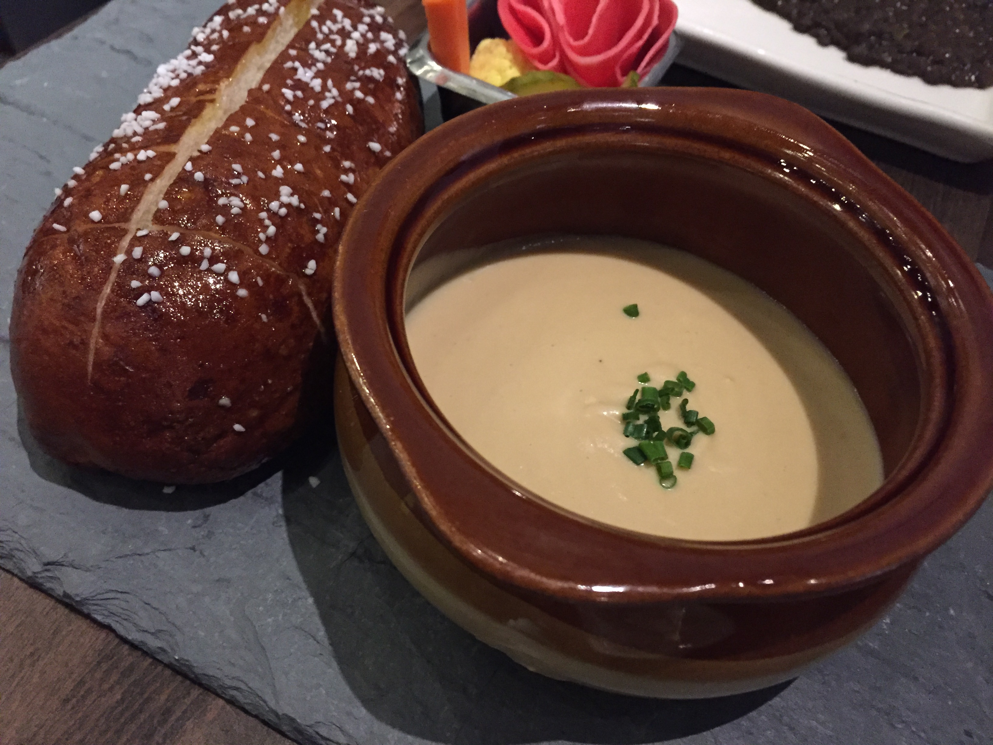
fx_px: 832
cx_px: 496
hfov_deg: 61.7
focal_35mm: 29
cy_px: 372
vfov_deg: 48.2
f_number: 2.2
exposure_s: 1/15
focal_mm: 4.15
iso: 320
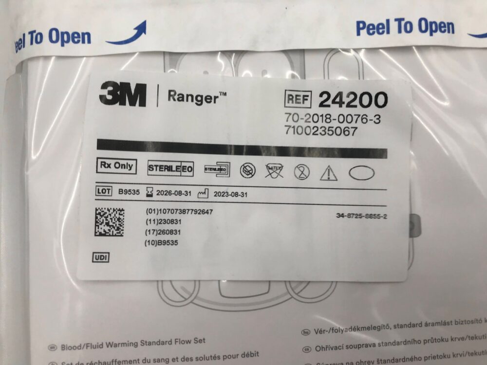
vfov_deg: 49.7
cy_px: 182
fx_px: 394
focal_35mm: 28
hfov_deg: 63.4
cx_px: 244
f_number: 1.8
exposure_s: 1/217
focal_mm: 3.99
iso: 20
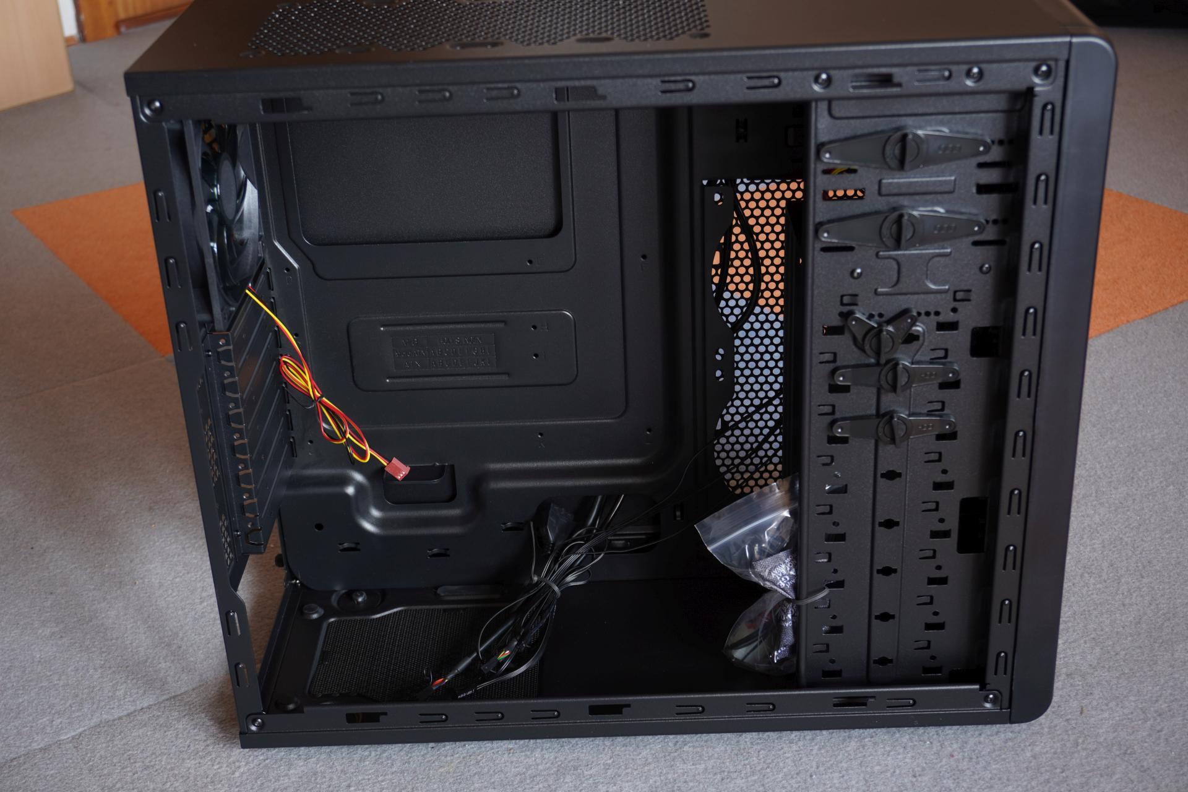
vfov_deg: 28.9
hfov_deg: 42.3
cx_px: 594
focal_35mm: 46
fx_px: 1534
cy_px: 396
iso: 100
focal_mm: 31
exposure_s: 3.2
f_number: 5
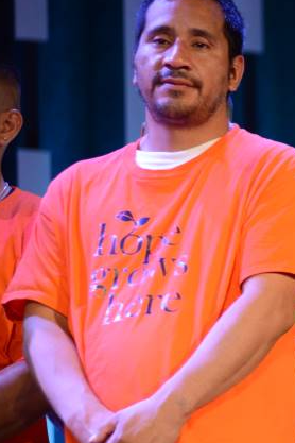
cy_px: 263
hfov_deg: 4.5
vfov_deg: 6.9
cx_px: 518
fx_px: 3687
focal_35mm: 300
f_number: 2.8
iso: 1800
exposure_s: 1/125
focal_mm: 125
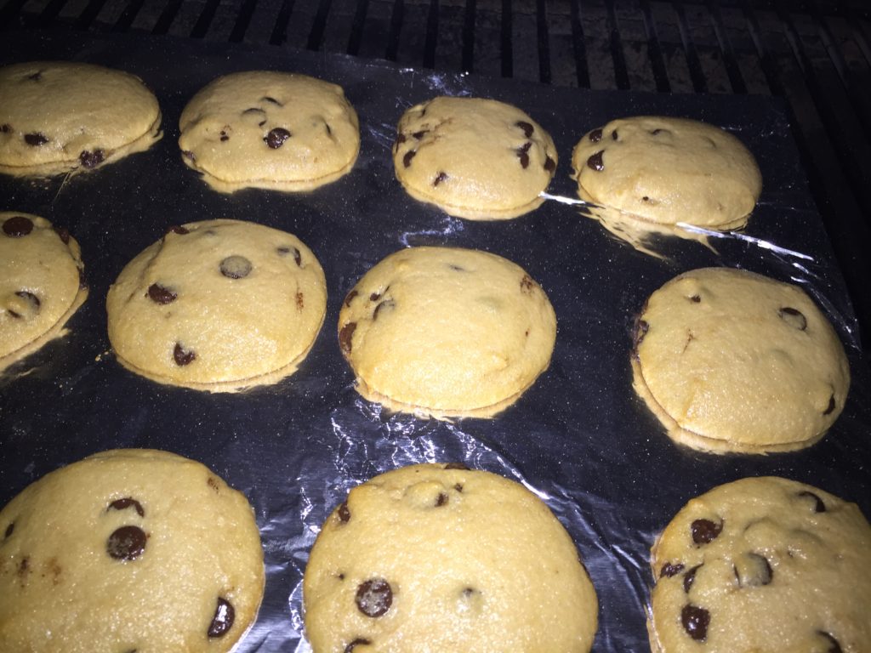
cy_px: 326
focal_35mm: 29
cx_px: 436
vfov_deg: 48.2
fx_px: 730
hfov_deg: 61.7
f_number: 2.2
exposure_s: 1/41
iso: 32
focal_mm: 4.15
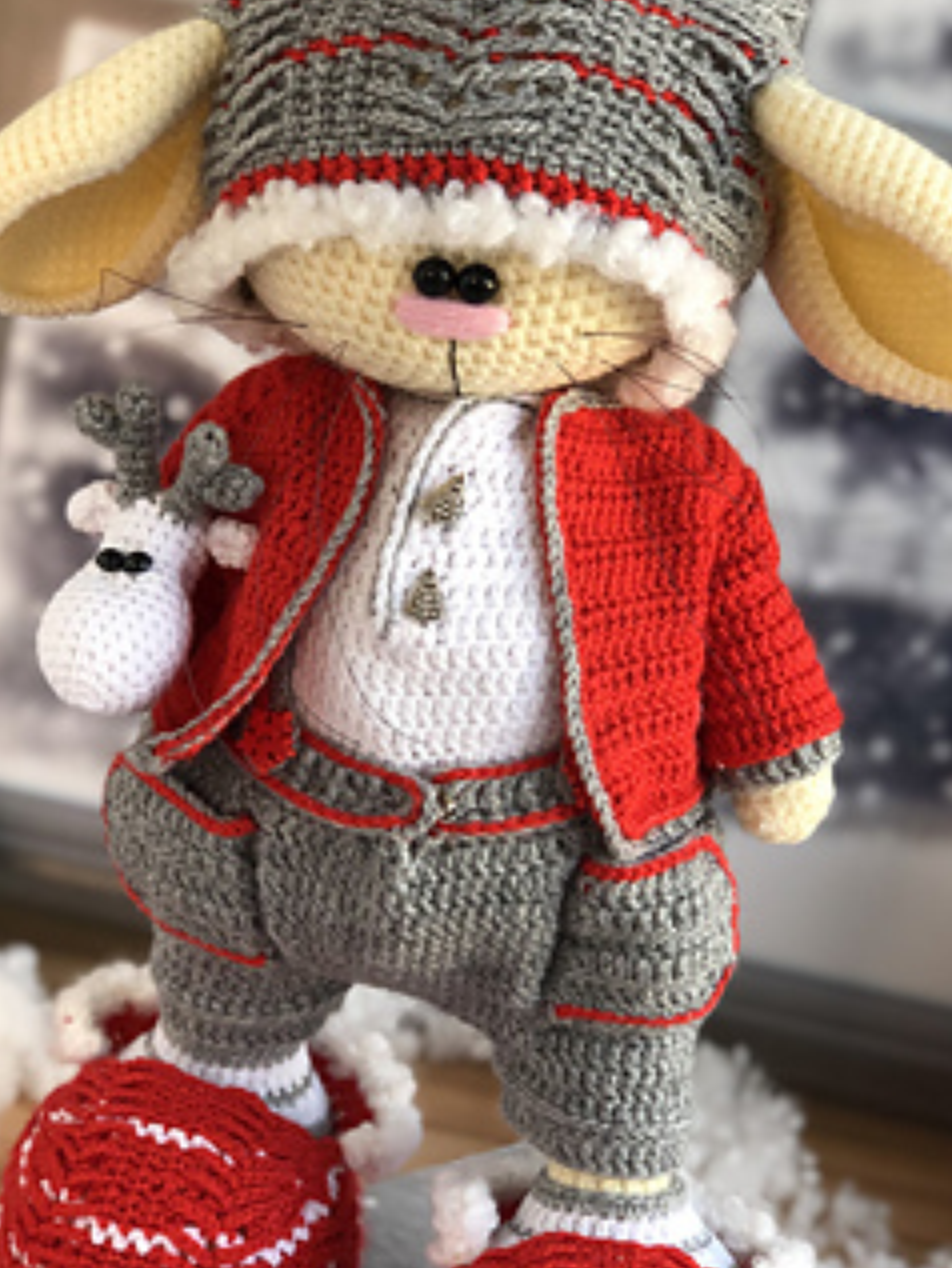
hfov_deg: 18.0
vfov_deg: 23.8
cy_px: 716
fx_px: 3005
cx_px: 490
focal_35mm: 82
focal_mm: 6
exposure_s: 1/60
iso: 64
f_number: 2.4
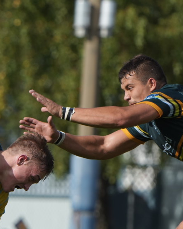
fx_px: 6648
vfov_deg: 2.0
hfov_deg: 1.6
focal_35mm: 982
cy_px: 215
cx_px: -64
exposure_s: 1/2000
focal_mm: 356
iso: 500
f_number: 6.3
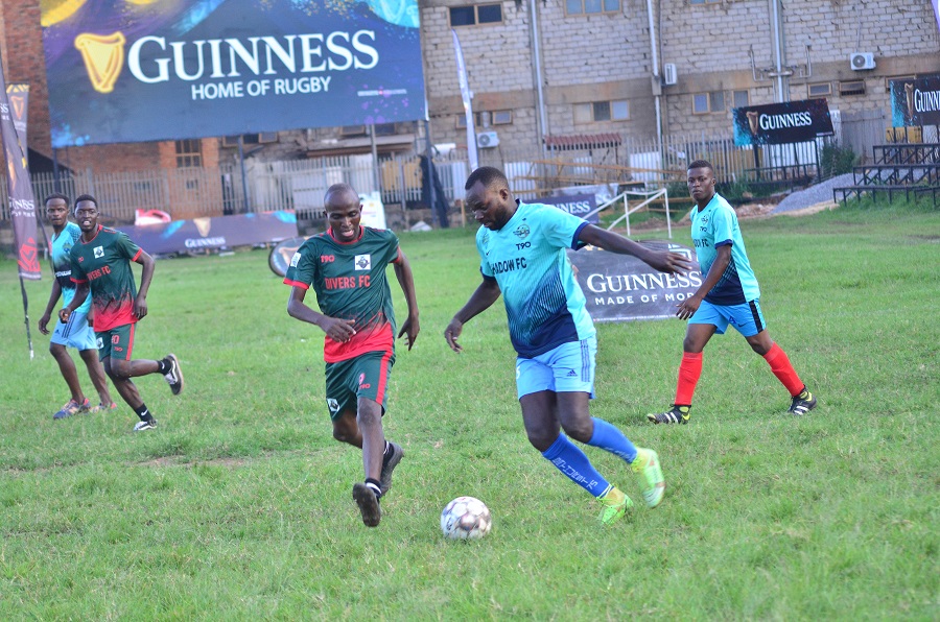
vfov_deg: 10.6
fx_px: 3361
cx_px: 470
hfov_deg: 15.9
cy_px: 311
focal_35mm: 129
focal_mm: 86
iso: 800
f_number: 4
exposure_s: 1/320
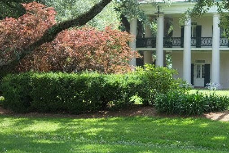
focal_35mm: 104
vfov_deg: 13.1
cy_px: 53
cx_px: 203
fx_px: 662
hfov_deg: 19.3
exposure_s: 1/2200
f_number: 1.4
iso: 200
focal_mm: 35
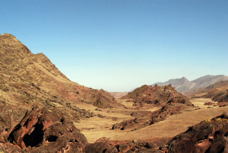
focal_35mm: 63
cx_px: 114
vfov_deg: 21.6
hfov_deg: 31.9
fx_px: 399
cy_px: 76
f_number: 13
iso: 800
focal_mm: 42
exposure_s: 1/1250
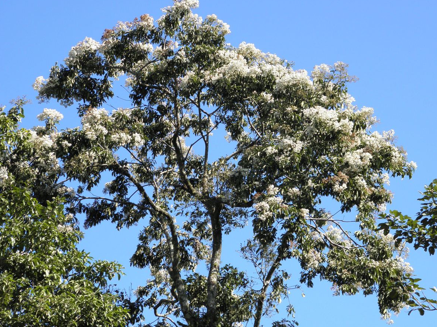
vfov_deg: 13.7
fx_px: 1363
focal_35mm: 108
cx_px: 221
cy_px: 161
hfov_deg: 18.2
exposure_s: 1/250
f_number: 4.7
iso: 100
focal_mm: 19
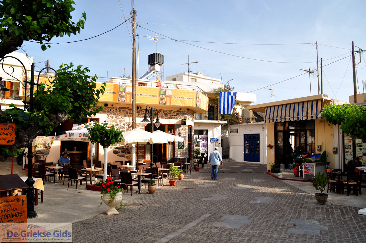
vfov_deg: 47.8
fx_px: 274
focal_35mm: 27
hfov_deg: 67.4
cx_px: 183
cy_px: 122
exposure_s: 1/200
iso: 200
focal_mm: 18
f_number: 10
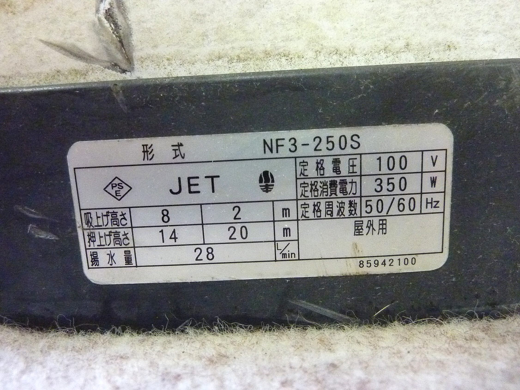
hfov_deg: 69.4
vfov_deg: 54.9
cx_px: 260
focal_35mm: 25
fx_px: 376
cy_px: 195
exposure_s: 1/20
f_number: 3.3
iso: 800
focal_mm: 4.1
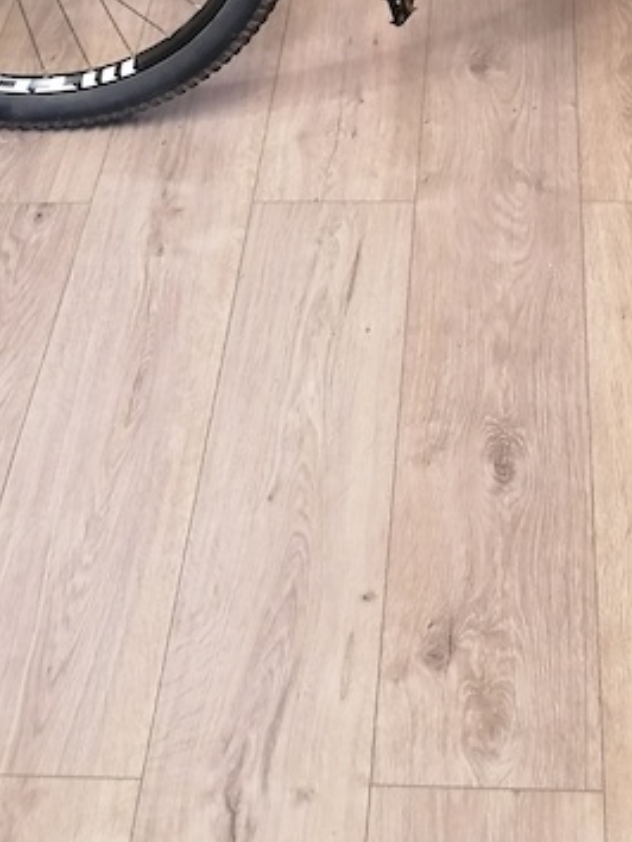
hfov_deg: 23.9
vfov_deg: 28.9
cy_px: -62
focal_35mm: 61
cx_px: 444
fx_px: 1483
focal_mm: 4.75
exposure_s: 1/18
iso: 640
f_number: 1.8
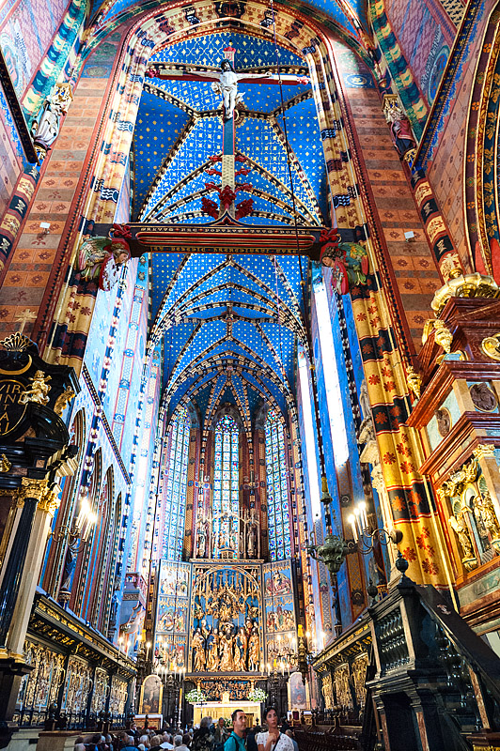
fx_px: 501
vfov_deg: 73.8
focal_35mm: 24
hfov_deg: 53.1
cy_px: 376
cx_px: 250
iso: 3200
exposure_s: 1/25
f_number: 5
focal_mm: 24
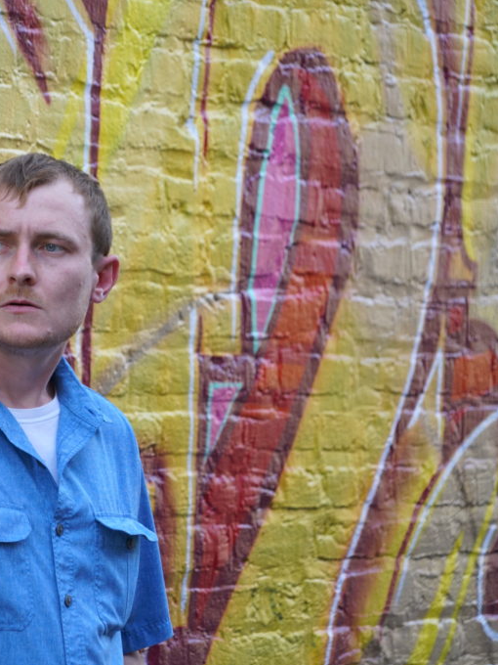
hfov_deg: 6.0
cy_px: 333
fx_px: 4776
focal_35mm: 249
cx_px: 32
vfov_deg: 8.0
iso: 800
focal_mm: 172
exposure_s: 1/200
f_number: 6.3
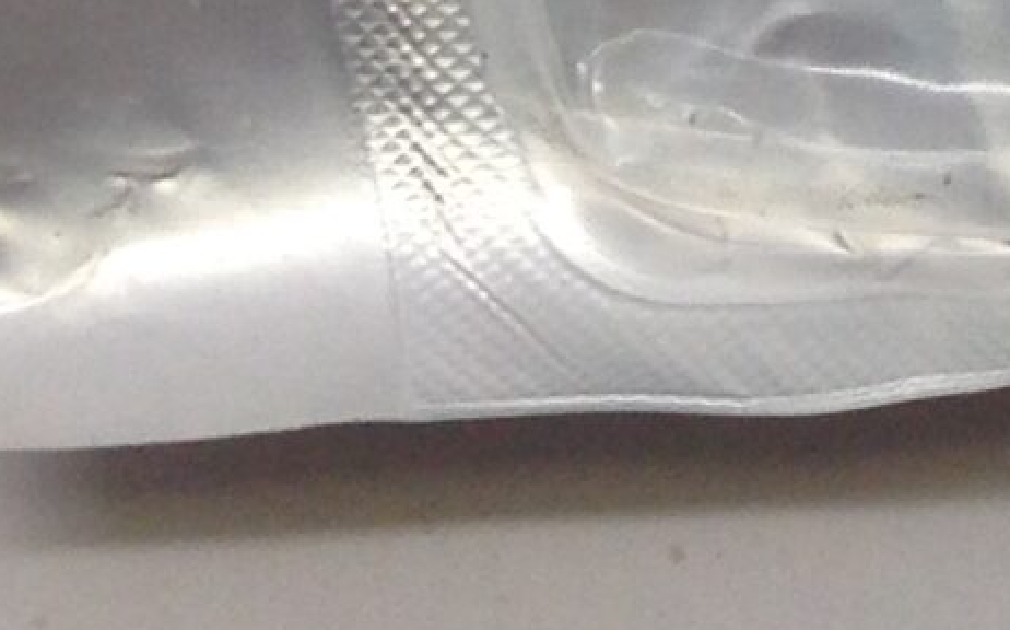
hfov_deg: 9.8
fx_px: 5336
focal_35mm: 194
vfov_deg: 6.7
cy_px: -324
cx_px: 2263
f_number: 2.4
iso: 50
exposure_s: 1/60
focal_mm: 4.12
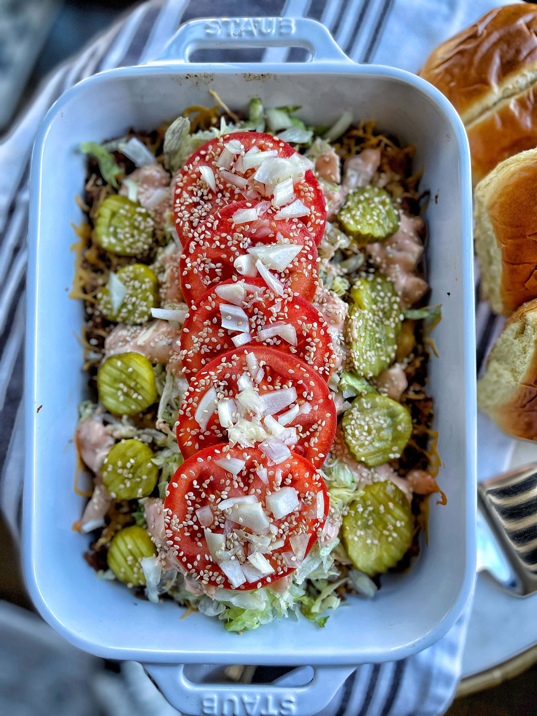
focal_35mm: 26
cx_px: 268
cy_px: 358
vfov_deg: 67.3
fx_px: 538
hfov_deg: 53.1
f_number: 1.6
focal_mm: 5.1
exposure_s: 1/121
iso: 80
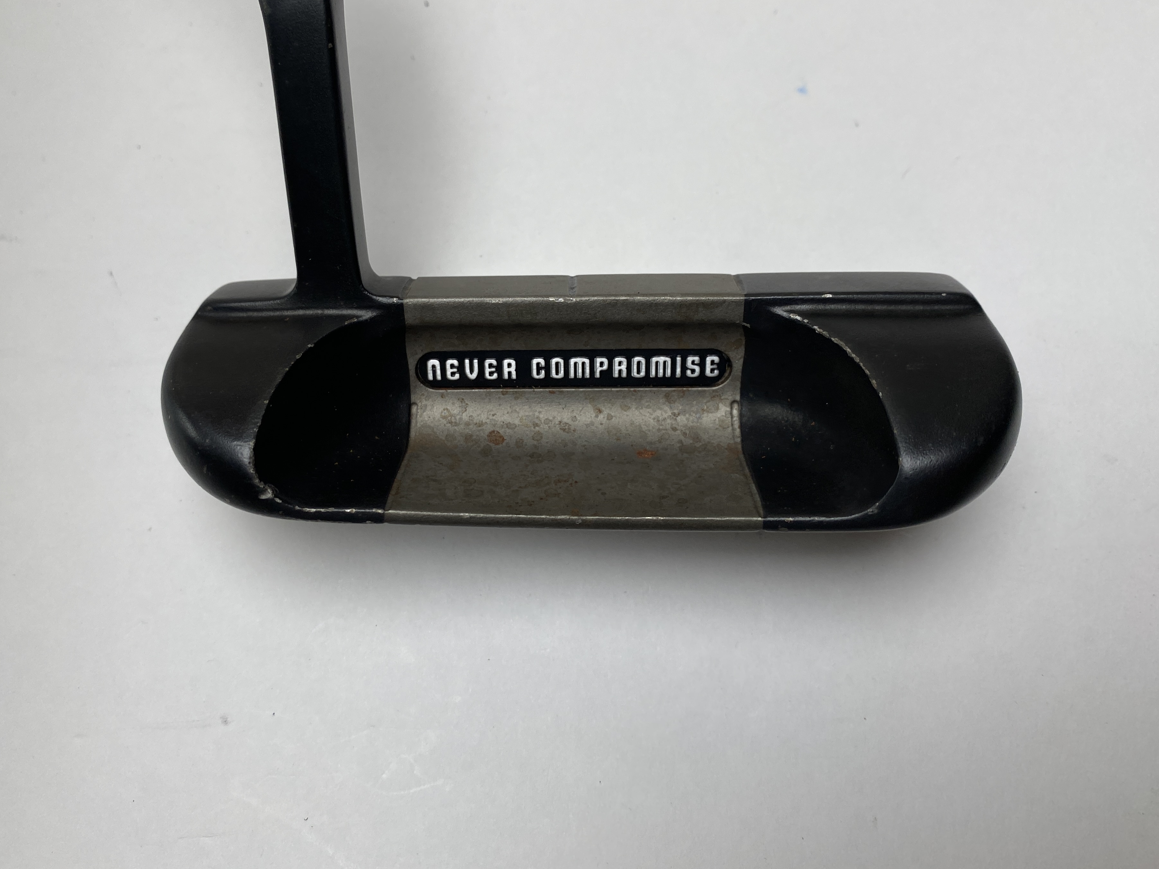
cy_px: 401
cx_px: 570
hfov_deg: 61.7
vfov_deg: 48.2
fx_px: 971
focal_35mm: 29
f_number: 1.8
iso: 32
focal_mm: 4.25
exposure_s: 1/376
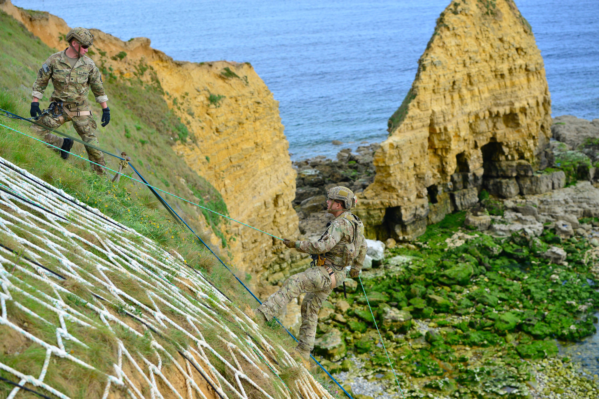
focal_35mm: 70
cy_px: 200
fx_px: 1165
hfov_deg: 28.8
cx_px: 300
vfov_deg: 19.5
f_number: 4.5
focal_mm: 70
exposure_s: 1/2000
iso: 640
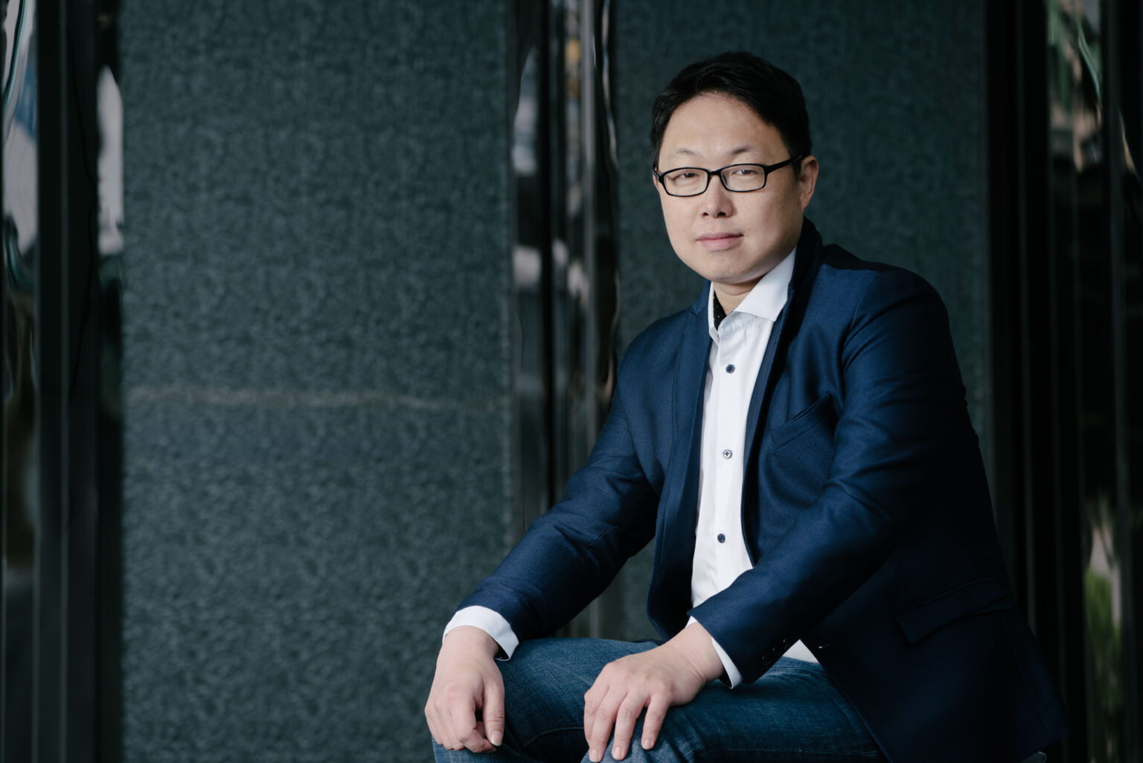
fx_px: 4541
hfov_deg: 14.3
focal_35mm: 143
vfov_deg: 9.6
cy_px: 382
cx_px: 572
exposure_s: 1/250
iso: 200
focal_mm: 143
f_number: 5.6
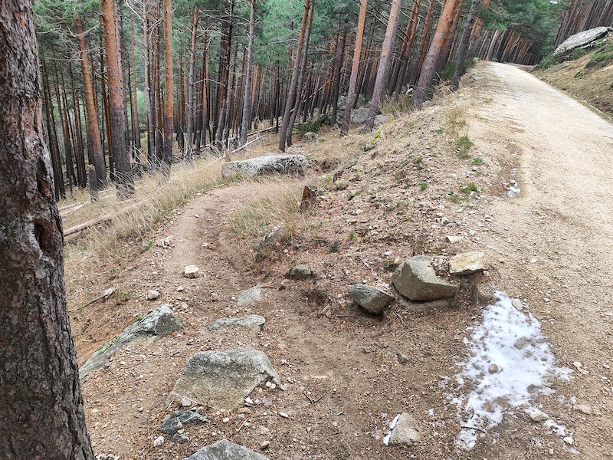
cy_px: 230
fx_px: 425
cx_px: 306
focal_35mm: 24
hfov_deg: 71.6
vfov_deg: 56.8
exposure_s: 1/100
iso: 91
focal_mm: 5.89
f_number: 1.89
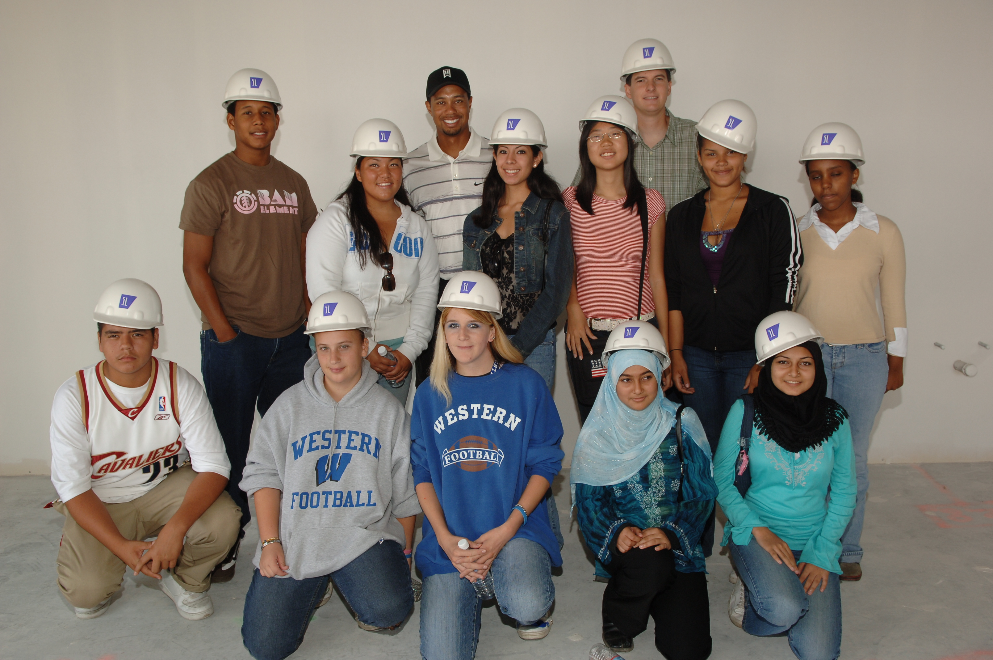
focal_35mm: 33
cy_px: 330
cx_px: 496
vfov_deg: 39.9
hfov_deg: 57.3
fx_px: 909
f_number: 6
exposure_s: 1/160
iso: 250
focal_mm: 22
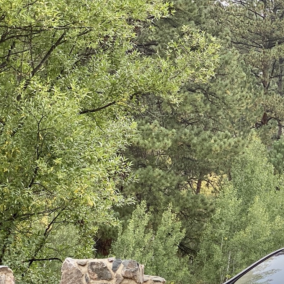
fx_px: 1105
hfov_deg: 14.3
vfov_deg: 14.5
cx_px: 318
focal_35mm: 119
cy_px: 255
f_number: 2
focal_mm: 6
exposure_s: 1/122
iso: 40
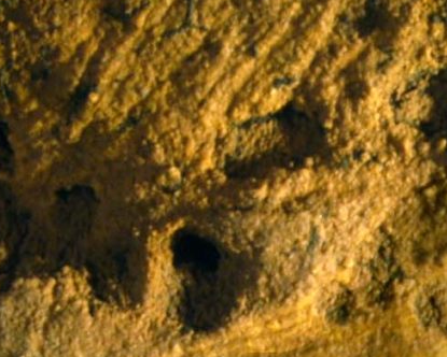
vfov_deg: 5.7
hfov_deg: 7.4
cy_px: 898
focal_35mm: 260
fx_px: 3440
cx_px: 586
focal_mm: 30
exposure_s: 10
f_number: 22
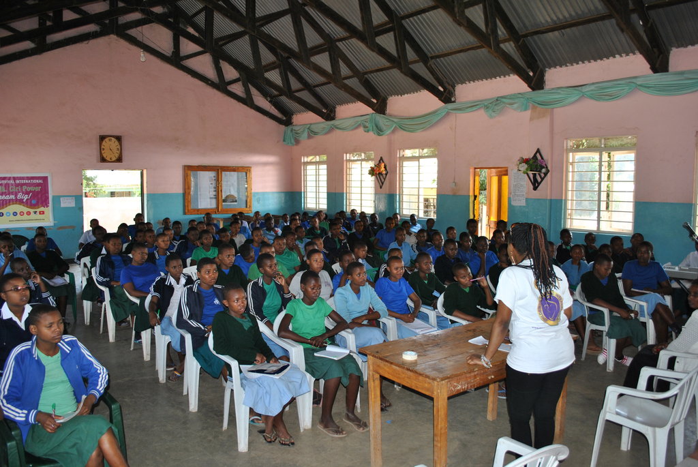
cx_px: 349
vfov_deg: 48.0
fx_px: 524
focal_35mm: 27
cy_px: 234
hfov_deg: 67.3
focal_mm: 18
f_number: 3.5
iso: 200
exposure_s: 1/60
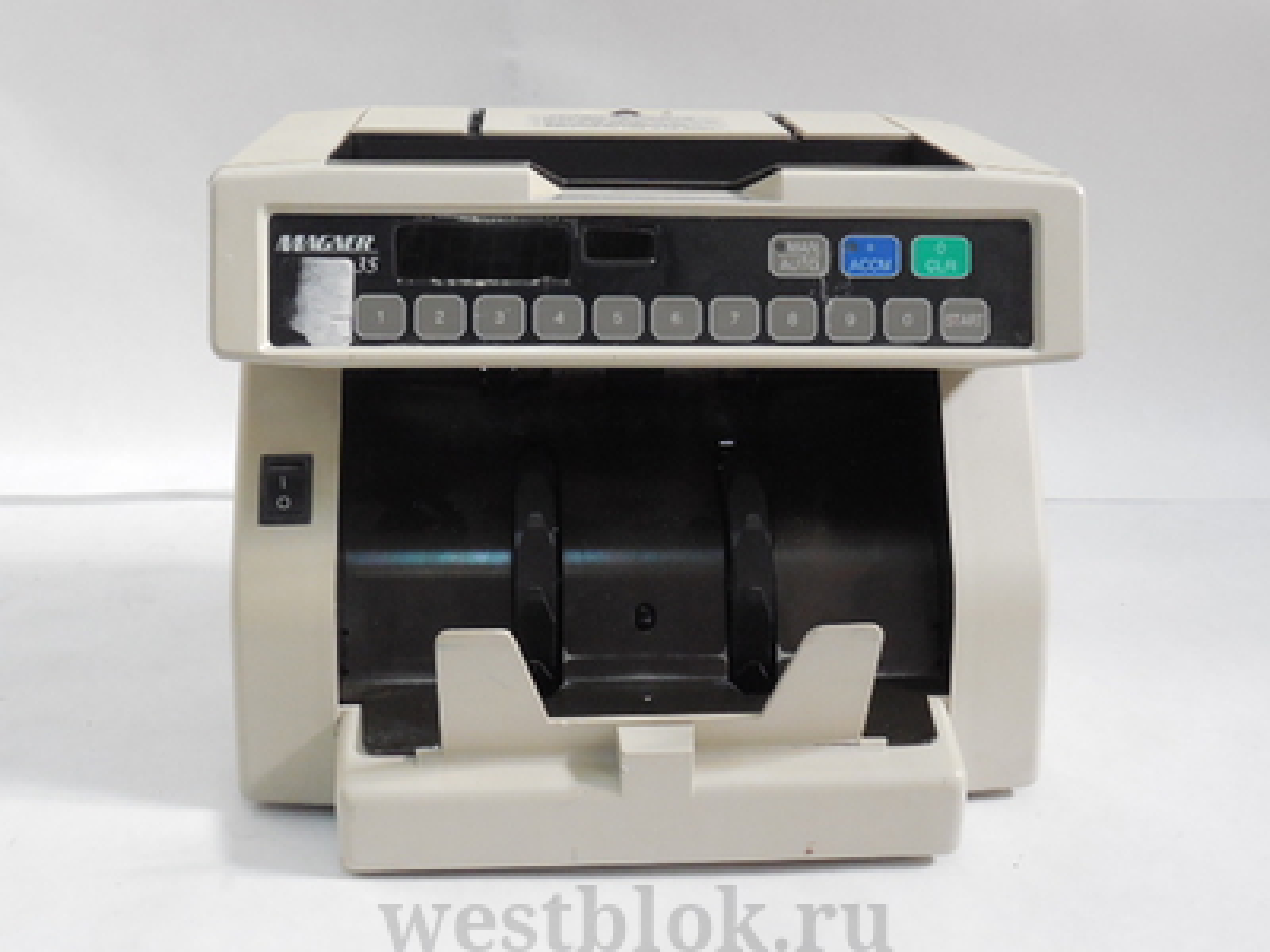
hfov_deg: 42.9
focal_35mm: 44
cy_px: 476
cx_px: 635
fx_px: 1614
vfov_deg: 32.9
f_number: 4.5
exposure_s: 1/160
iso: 800
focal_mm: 7.8
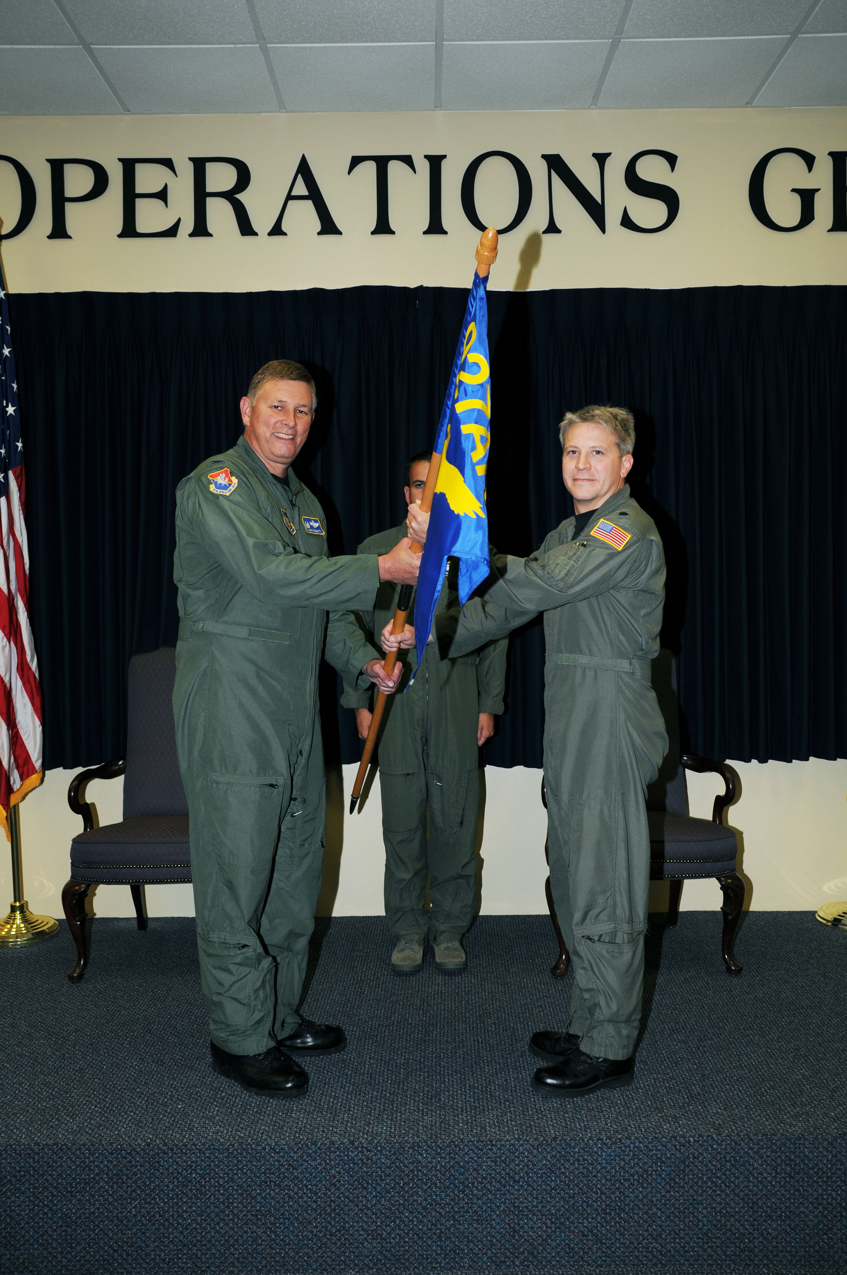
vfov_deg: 57.3
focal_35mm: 33
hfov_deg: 39.9
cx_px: 424
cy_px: 638
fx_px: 1168
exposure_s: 1/60
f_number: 5
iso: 200
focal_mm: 22
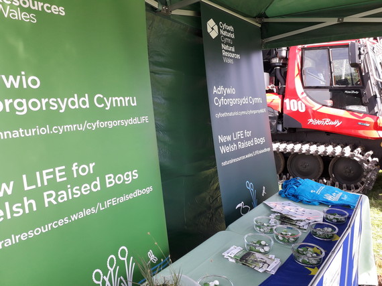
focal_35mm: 27
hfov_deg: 65.3
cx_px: 191
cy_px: 143
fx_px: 298
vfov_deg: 51.3
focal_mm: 3.6
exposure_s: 1/168
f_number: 1.9
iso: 40
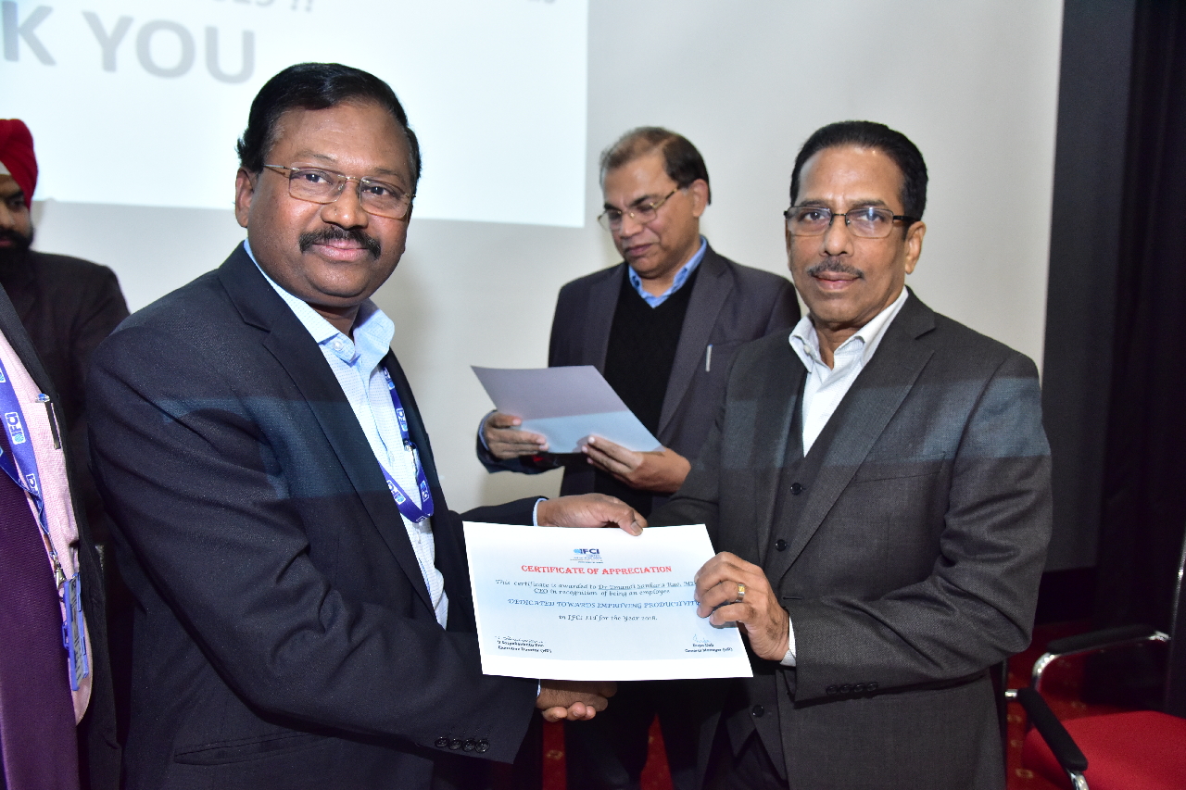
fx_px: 988
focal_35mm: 30
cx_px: 593
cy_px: 395
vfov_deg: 43.6
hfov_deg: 61.9
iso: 3200
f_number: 5
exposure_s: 1/100
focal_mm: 30
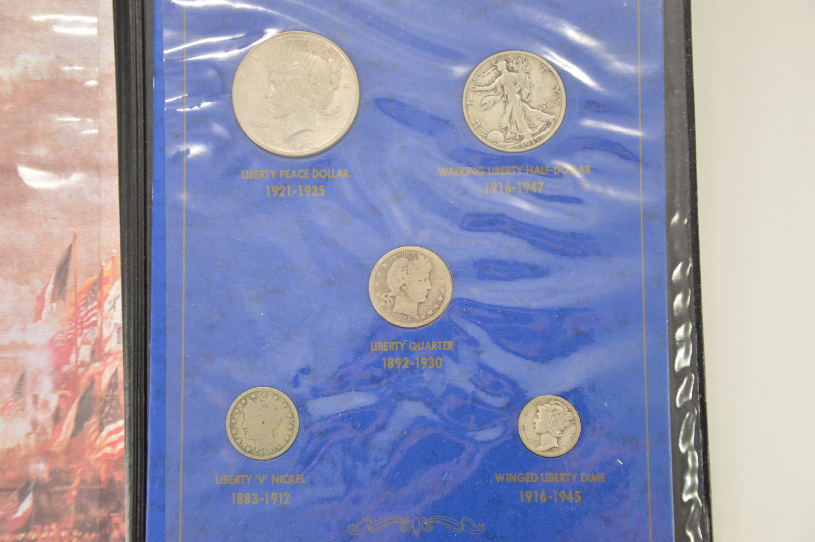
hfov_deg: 23.4
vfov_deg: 15.7
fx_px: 1968
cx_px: 408
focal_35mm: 87
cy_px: 271
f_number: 5
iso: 800
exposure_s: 1/160
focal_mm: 58
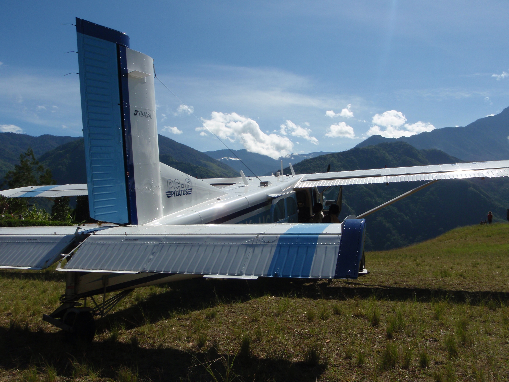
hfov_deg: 63.4
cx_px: 254
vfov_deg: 49.8
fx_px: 412
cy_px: 191
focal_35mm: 28
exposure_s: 1/640
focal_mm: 5
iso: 64
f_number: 5
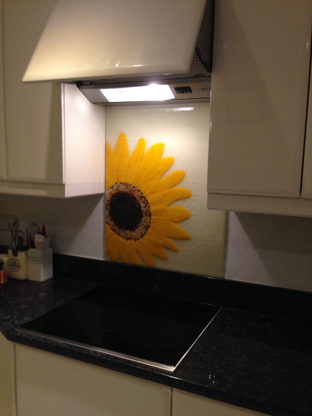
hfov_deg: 42.9
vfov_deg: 55.4
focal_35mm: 33
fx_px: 397
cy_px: 208
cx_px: 156
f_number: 2.4
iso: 100
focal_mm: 4.12
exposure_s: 1/20
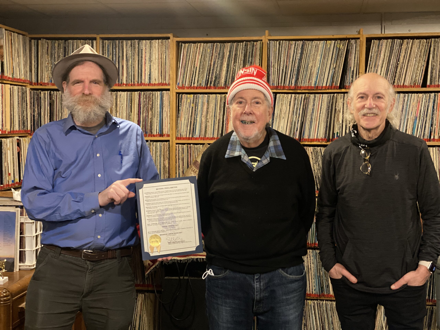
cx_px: 220
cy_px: 165
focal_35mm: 52
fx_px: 661
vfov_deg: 28.0
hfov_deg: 36.8
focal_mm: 6
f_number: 2
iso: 400
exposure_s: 1/17
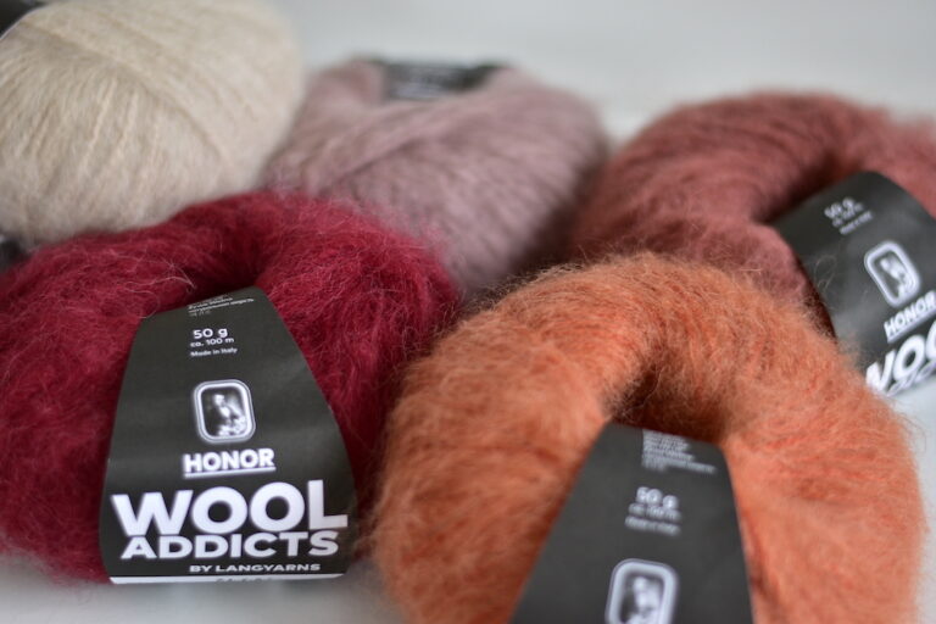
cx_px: 468
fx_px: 1950
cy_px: 312
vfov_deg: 18.2
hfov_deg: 27.0
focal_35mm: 75
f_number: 1.8
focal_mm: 50
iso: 125
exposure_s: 1/100
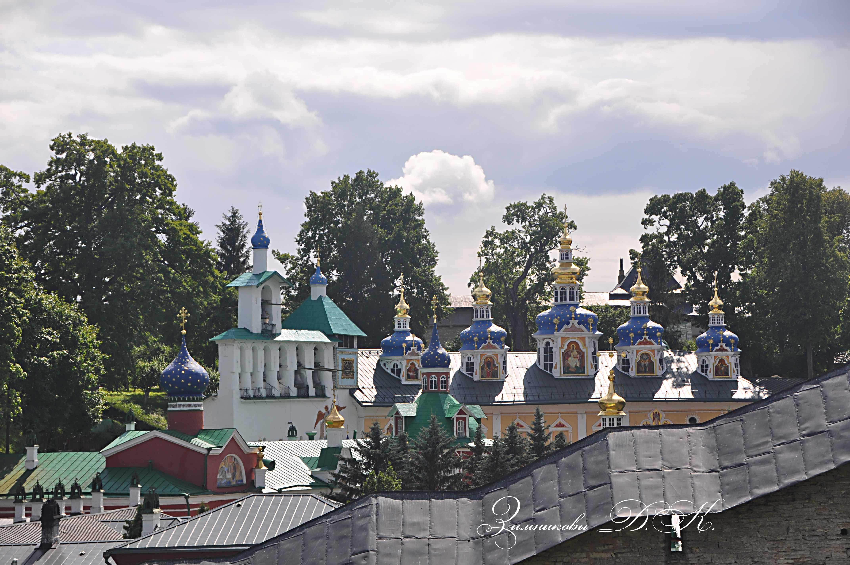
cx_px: 425
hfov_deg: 19.5
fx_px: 2476
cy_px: 282
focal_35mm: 105
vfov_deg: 13.0
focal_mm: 70
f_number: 7.1
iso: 200
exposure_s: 1/800
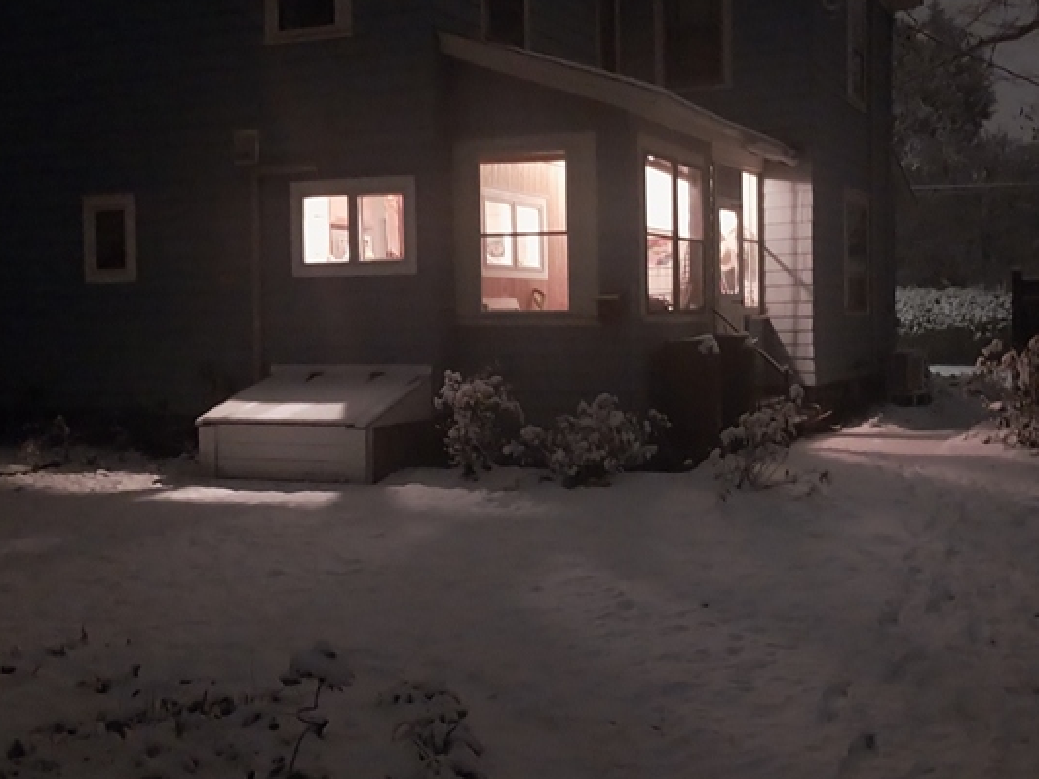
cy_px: 349
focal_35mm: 39
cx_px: 692
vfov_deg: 36.8
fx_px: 1171
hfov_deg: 47.1
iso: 1600
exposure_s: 1/15
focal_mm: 4
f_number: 1.8
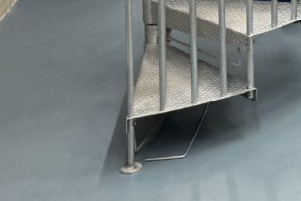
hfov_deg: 16.8
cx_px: 566
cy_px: -186
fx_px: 811
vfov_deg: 12.6
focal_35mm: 97
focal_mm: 6.86
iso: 100
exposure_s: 1/60
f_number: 1.78
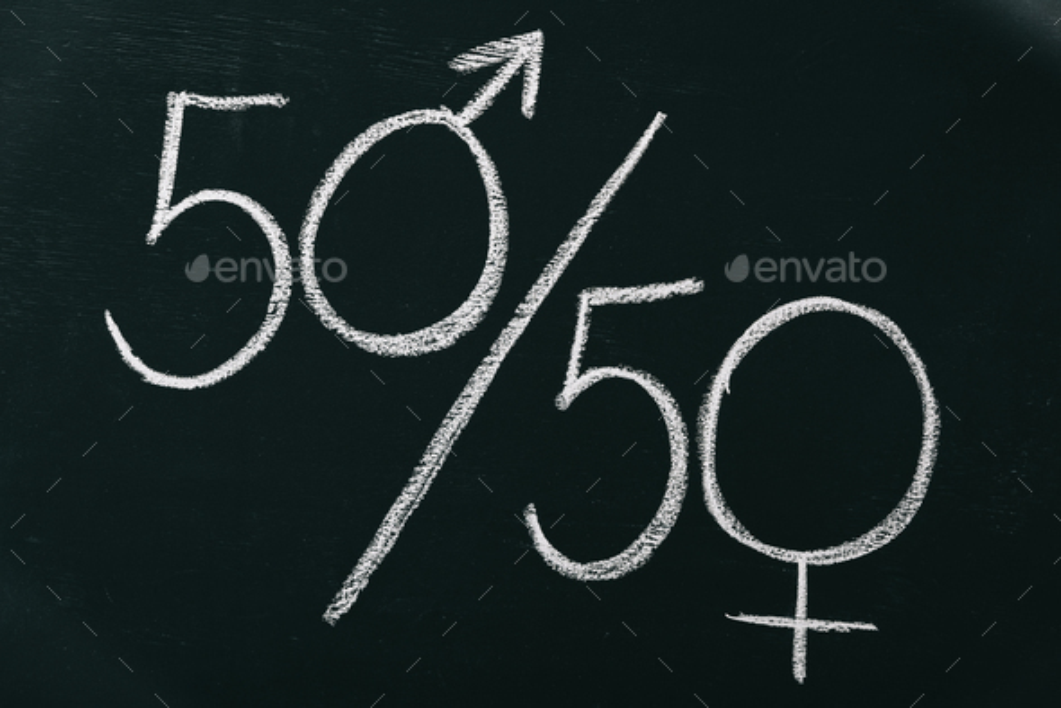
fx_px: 4865
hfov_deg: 12.4
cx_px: 530
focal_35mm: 165
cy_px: 354
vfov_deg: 8.3
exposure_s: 1/200
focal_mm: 165
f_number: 8
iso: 125
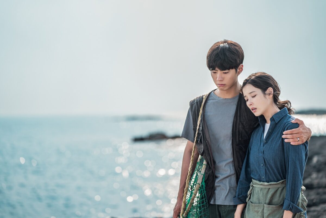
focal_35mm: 117
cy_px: 109
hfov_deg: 17.5
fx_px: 1059
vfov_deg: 11.7
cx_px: 163
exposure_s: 1/1000
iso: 100
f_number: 2.8
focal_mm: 117
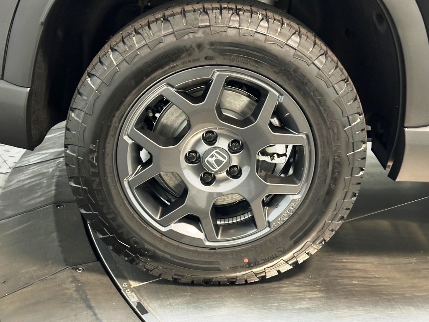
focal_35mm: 48
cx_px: 214
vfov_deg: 30.3
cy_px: 161
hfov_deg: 39.7
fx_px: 595
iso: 640
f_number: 1.78
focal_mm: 6.86
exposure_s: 1/20
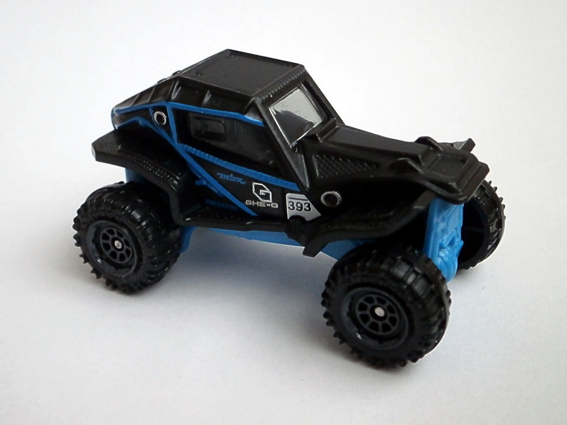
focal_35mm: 47
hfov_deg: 40.4
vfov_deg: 30.9
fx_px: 770
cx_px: 284
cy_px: 212
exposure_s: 1/13
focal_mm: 8.3
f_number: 3.4
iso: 400
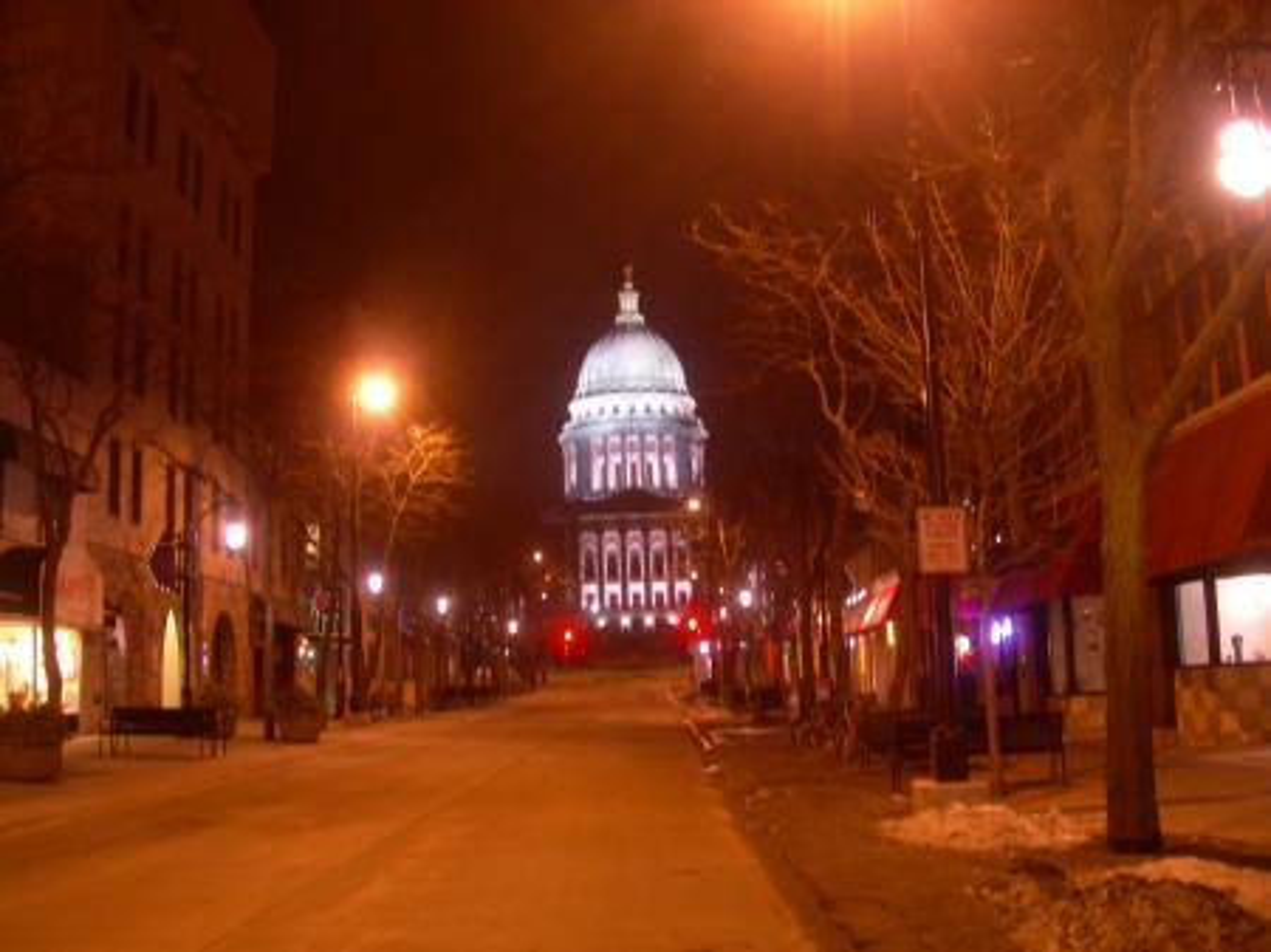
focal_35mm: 38
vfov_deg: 37.7
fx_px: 1395
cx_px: 636
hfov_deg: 49.0
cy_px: 476
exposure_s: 1/1.8
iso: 50
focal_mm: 7.8
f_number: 2.8
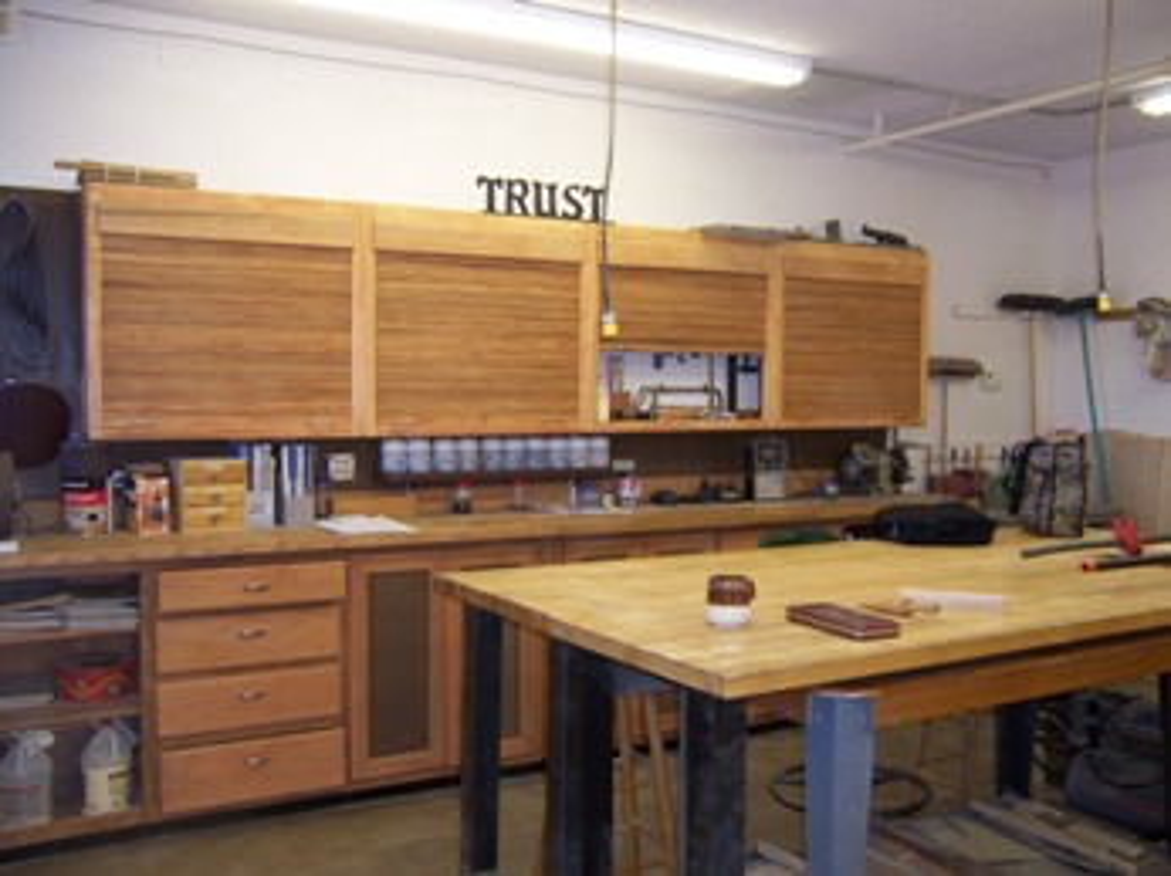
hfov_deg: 55.4
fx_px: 1116
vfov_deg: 42.9
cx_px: 586
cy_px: 438
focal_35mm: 33
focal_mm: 5.5
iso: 140
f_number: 2.8
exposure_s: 1/90
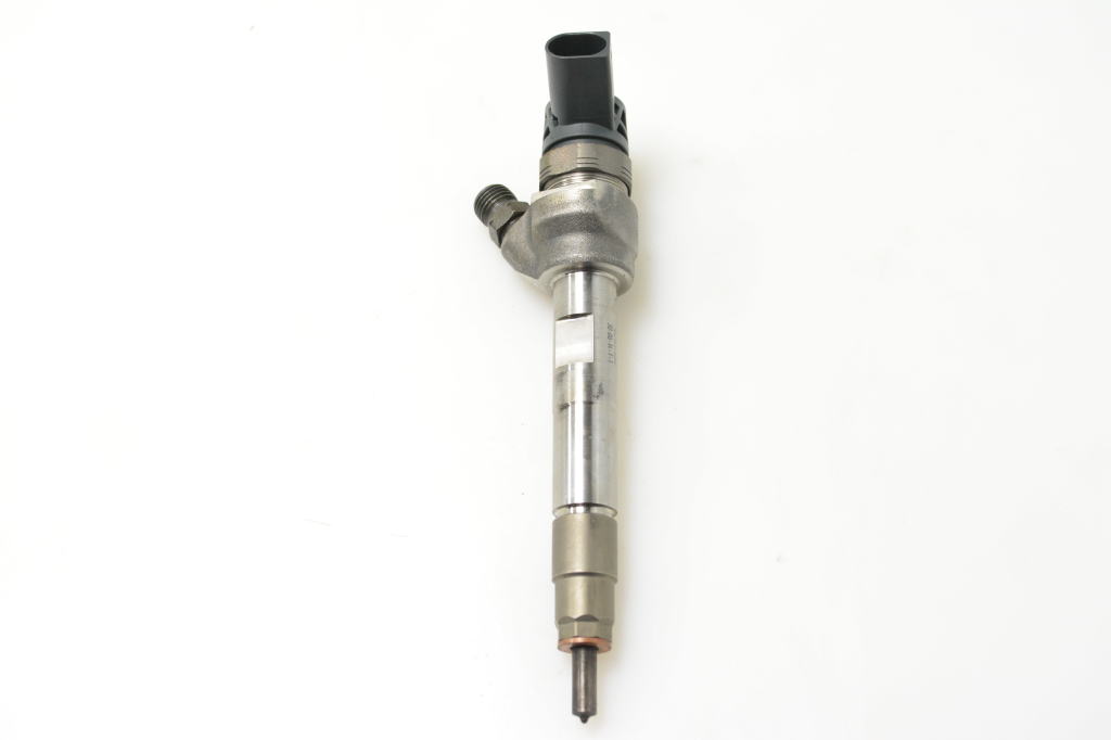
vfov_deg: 26.5
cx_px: 556
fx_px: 1573
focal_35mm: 51
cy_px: 370
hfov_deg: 38.9
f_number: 6.3
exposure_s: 1/160
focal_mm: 34
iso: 2000
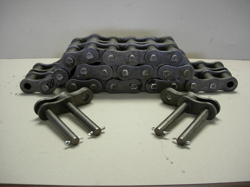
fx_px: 274
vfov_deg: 37.7
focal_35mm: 38
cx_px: 125
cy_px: 94
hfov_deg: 49.0
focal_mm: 7.8
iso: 64
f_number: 2.8
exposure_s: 1/21.3
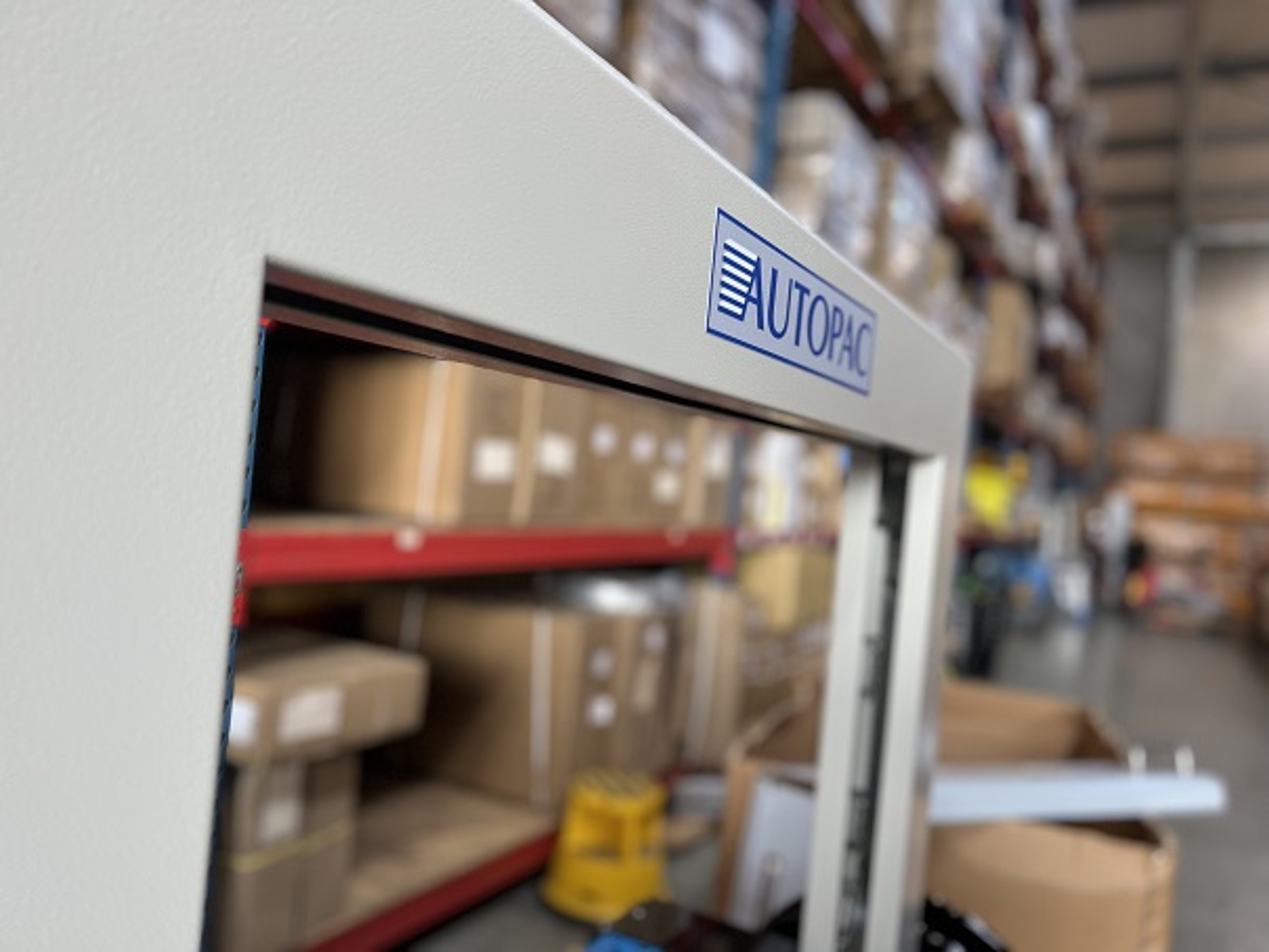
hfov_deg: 67.3
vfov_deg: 53.1
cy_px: 476
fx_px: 953
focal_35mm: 26
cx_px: 634
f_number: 1.5
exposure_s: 1/100
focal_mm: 5.7
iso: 50
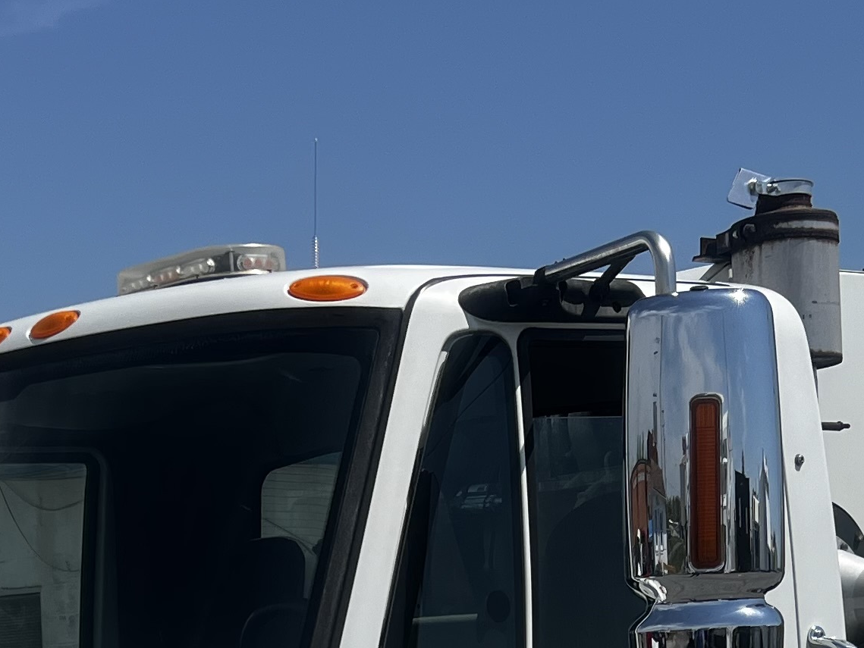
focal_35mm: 92
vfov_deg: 14.7
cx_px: 332
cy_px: 1047
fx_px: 2297
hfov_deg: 21.3
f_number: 1.5
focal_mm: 5.7
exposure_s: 1/8000
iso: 50
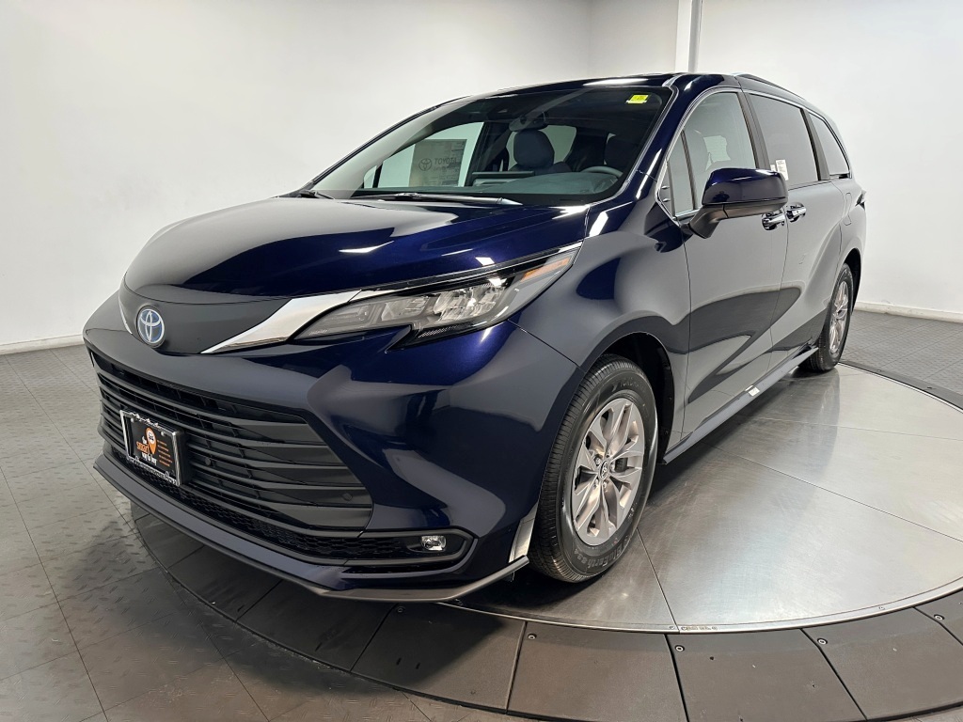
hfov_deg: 71.6
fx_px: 668
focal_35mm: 24
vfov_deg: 56.8
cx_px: 482
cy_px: 361
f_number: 1.78
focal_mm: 6.86
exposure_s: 1/60
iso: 400
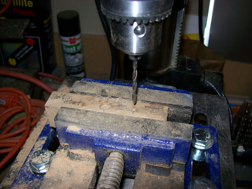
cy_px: 94
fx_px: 262
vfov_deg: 39.6
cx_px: 126
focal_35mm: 36
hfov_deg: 51.4
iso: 80
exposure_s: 1/64
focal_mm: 6
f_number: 2.7
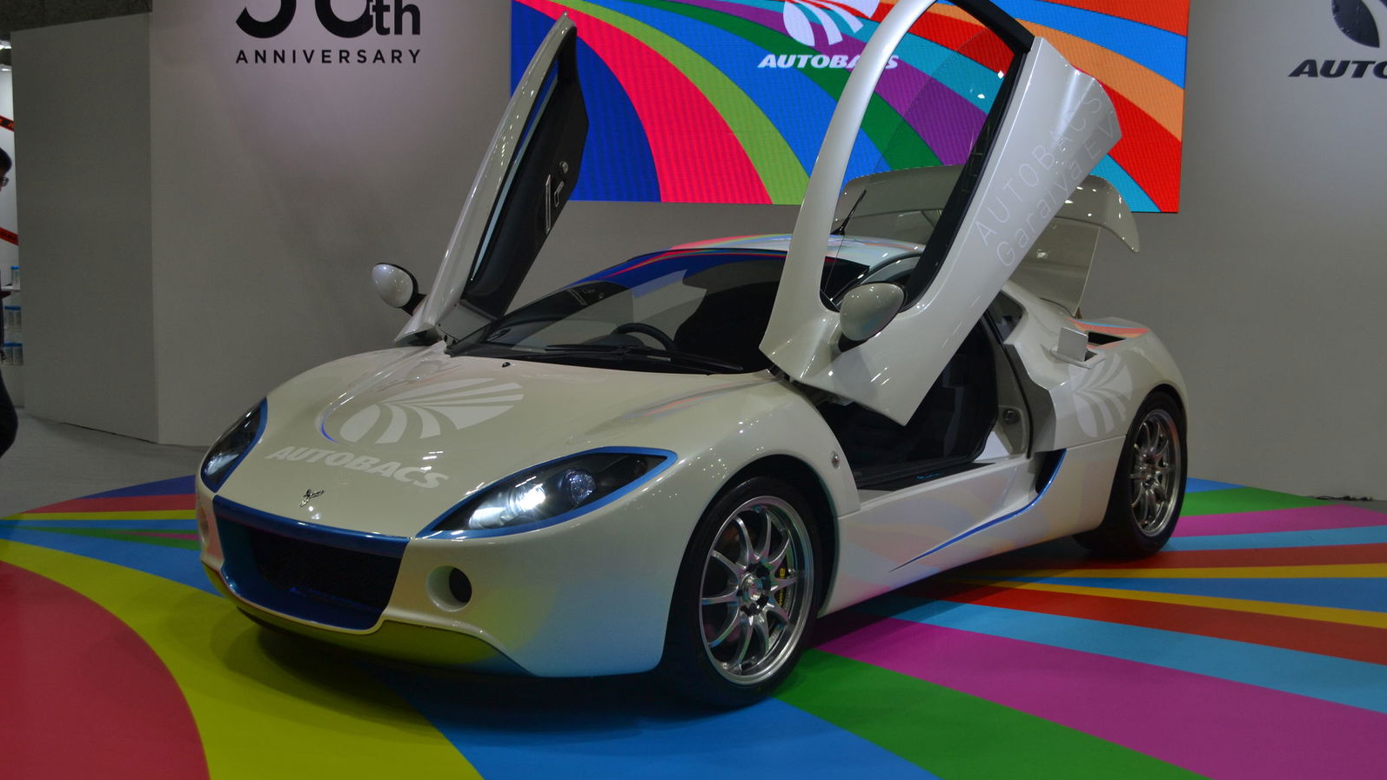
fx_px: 1508
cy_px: 373
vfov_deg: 29.0
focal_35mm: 41
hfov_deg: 49.4
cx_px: 695
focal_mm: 26
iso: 280
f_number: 5.6
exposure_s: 1/125
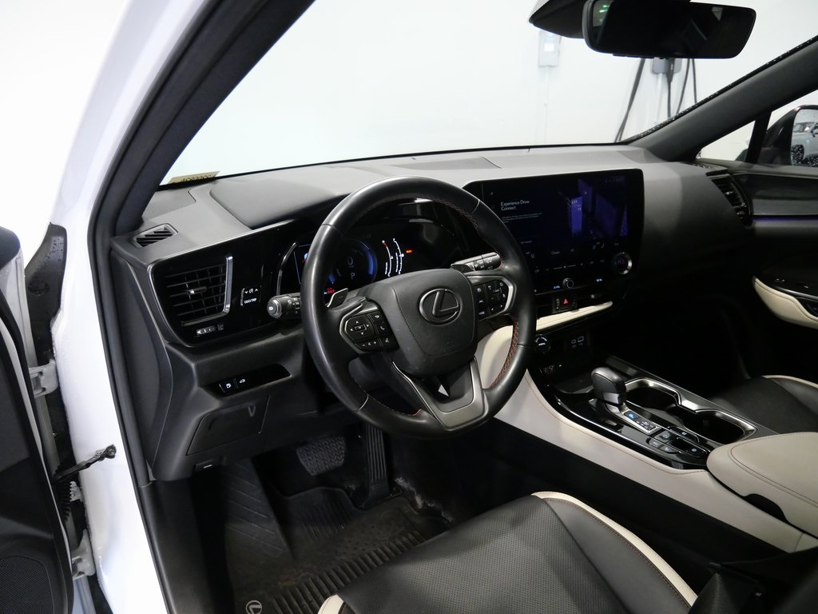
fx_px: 567
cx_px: 409
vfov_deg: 56.8
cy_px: 307
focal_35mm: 24
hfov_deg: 71.6
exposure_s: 1/40
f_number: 3.5
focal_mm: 12
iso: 3200
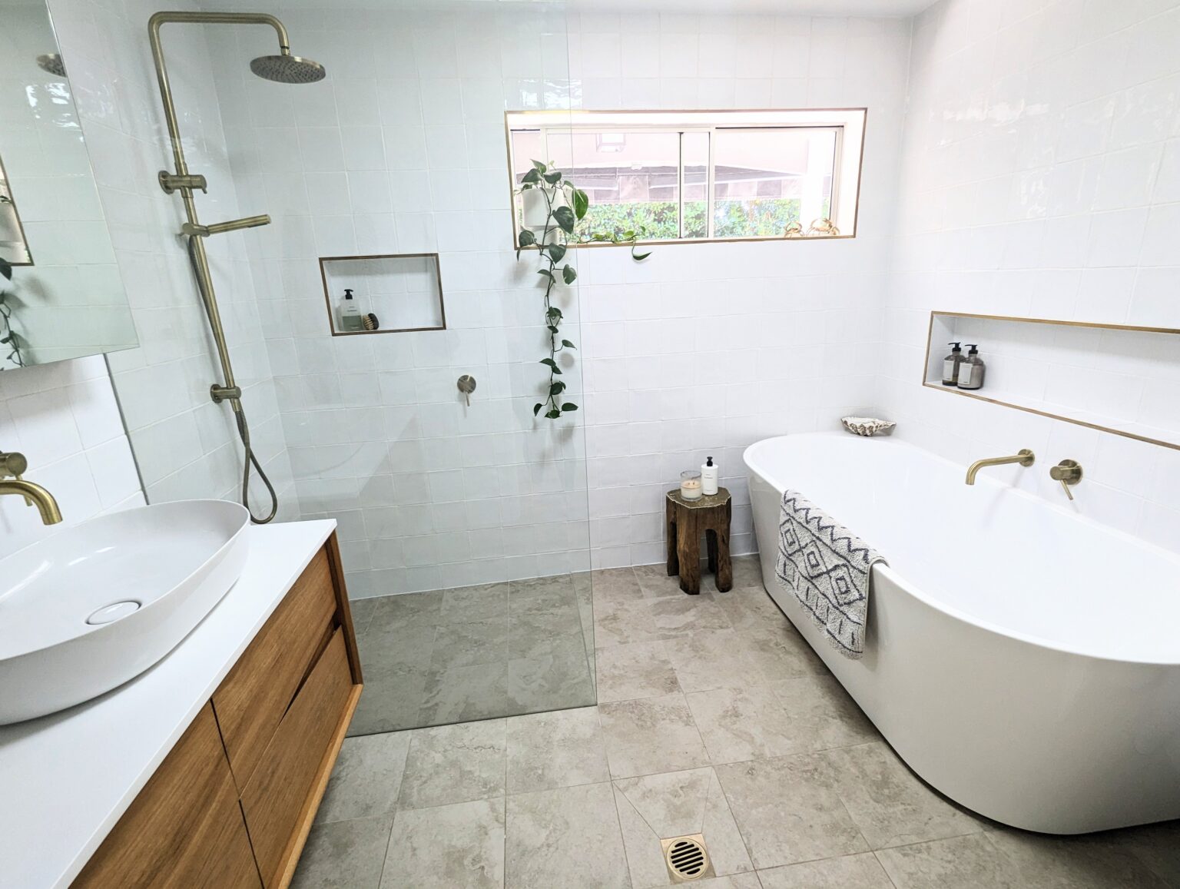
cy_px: 444
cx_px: 590
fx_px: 546
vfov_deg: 78.3
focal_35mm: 16
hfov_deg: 94.4
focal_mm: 2.35
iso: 67
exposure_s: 1/23.8
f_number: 2.2
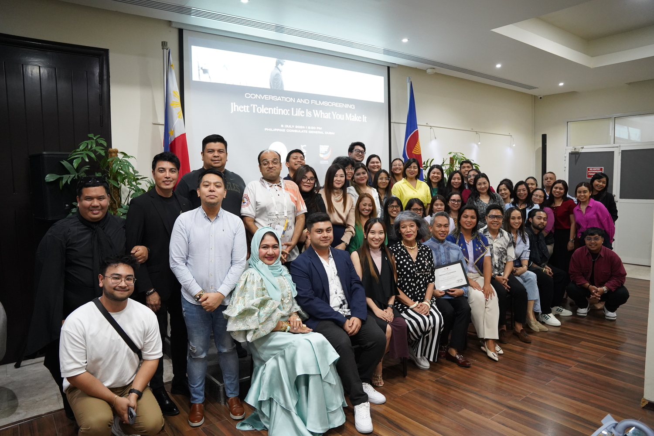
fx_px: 436
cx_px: 327
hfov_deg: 73.7
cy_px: 218
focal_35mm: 24
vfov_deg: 53.1
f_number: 2.8
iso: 5000
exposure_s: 1/160
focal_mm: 24
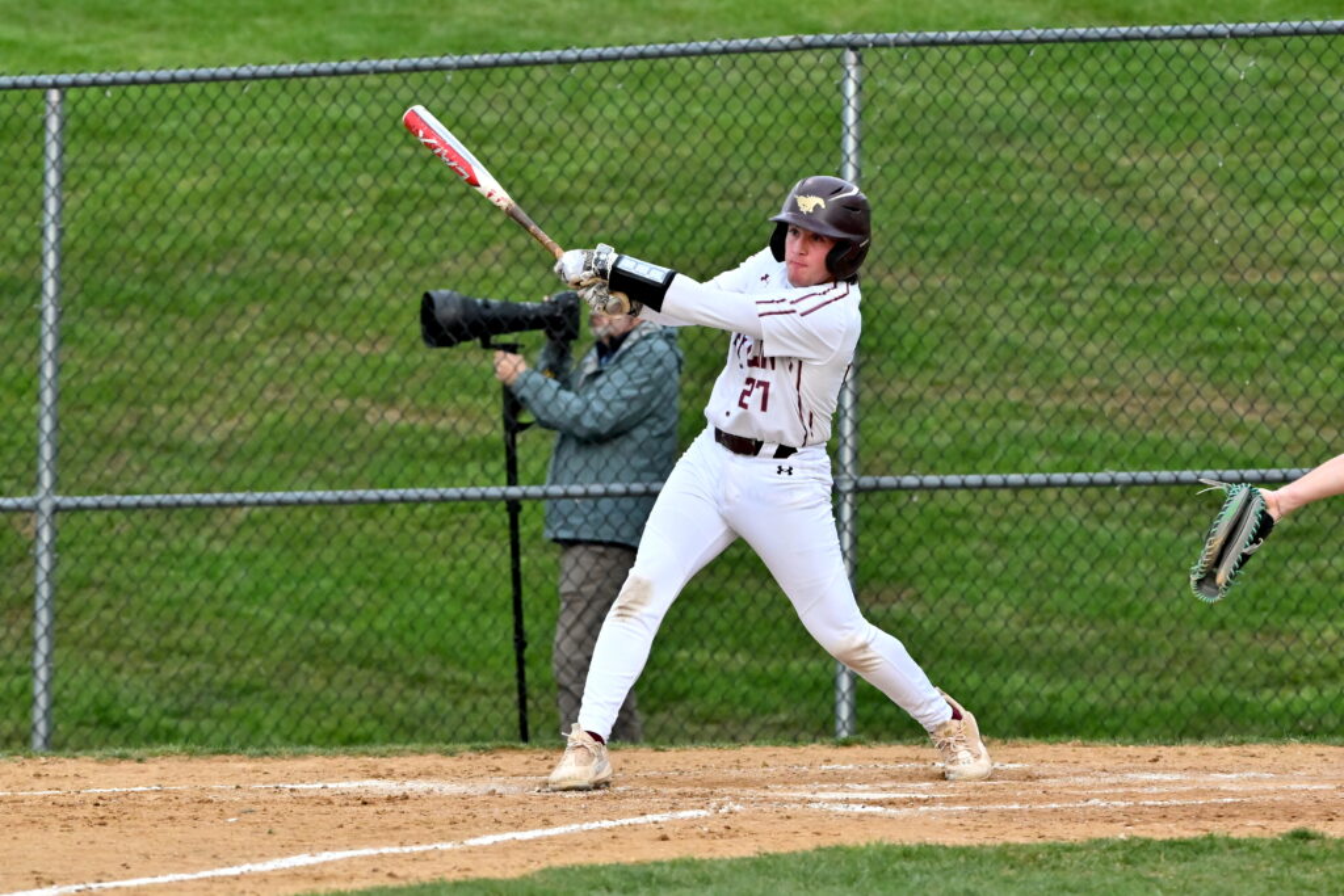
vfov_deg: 3.5
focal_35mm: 390
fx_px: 14561
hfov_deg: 5.3
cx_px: 672
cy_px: 448
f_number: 5.6
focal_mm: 260
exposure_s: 1/1600
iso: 3200
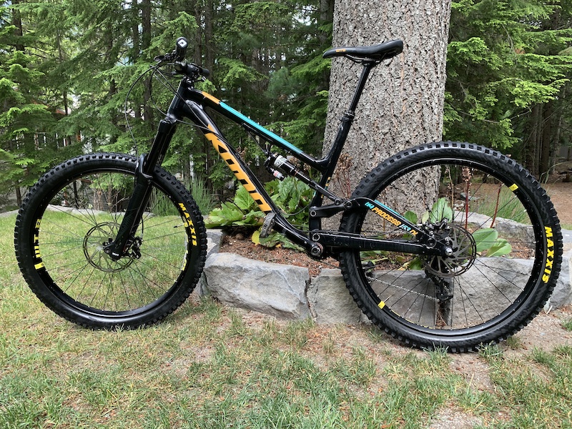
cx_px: 286
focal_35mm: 26
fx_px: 430
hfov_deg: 67.3
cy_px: 214
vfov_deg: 53.1
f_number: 1.8
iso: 32
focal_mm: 4.25
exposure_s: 1/121
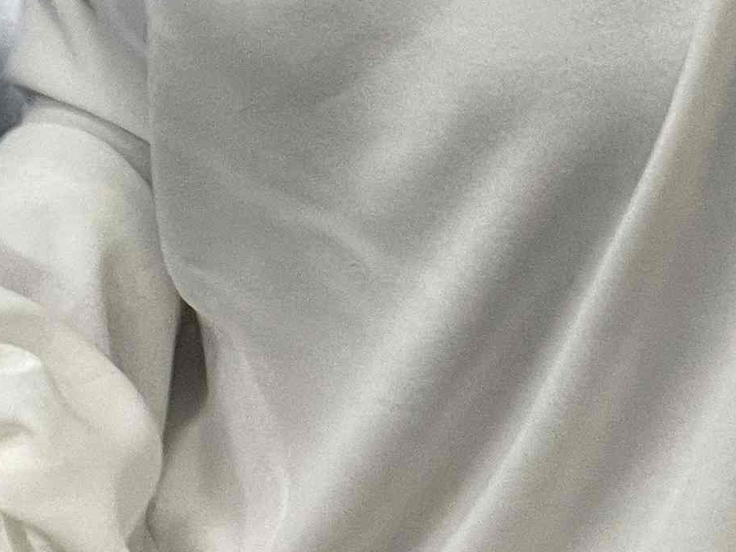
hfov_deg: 19.4
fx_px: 2148
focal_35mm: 101
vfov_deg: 14.5
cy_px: 63
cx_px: 490
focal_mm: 2.71
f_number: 2.2
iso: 160
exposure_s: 1/50
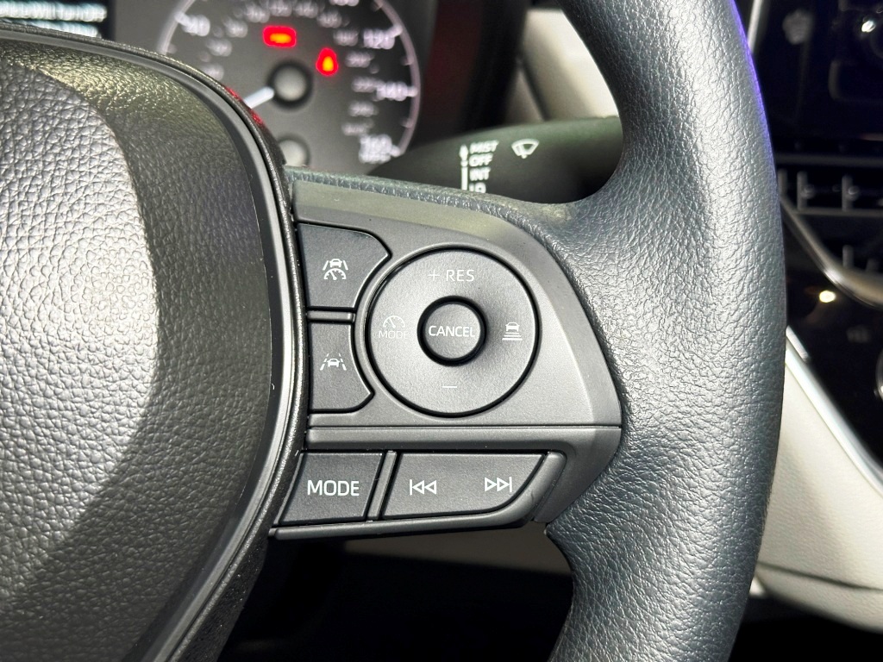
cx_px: 442
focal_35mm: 48
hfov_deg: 39.7
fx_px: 1224
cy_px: 331
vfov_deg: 30.3
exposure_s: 1/40
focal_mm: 6.86
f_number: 1.78
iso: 320
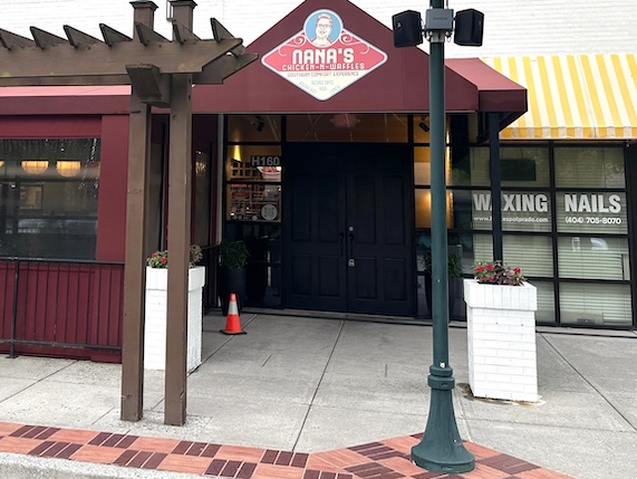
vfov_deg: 33.4
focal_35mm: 42
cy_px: 97
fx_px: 773
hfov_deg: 43.7
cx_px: 182
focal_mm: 6.86
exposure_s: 1/313
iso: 80
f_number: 1.78
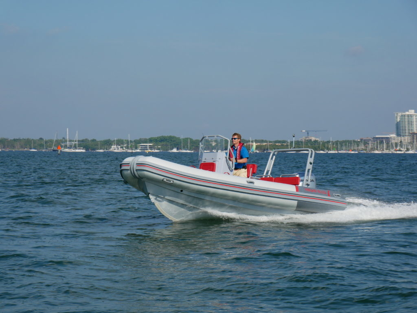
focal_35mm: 120
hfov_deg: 16.4
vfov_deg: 12.4
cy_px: 156
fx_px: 1446
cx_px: 208
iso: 200
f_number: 9
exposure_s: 1/640
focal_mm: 60
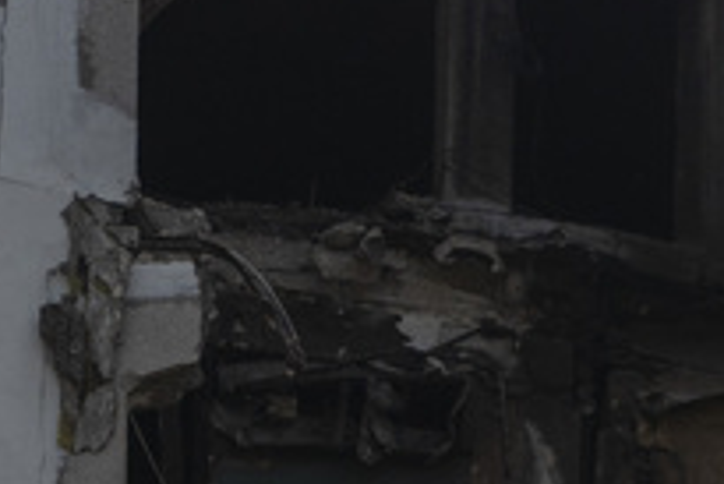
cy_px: 1304
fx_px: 8251
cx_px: 1300
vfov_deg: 3.3
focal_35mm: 410
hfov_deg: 5.0
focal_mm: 70
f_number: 4
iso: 320
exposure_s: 1/5000
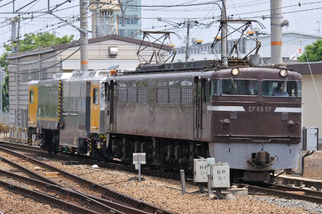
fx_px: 1679
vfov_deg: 7.3
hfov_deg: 11.0
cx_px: 159
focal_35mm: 188
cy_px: 110
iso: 200
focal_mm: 120
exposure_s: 1/500
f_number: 6.3
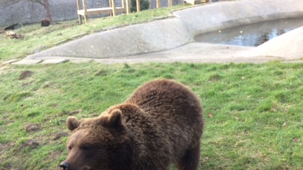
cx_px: 141
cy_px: 147
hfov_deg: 42.9
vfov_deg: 24.3
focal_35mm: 48
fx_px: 386
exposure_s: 1/50
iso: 50
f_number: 2.2
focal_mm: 4.15
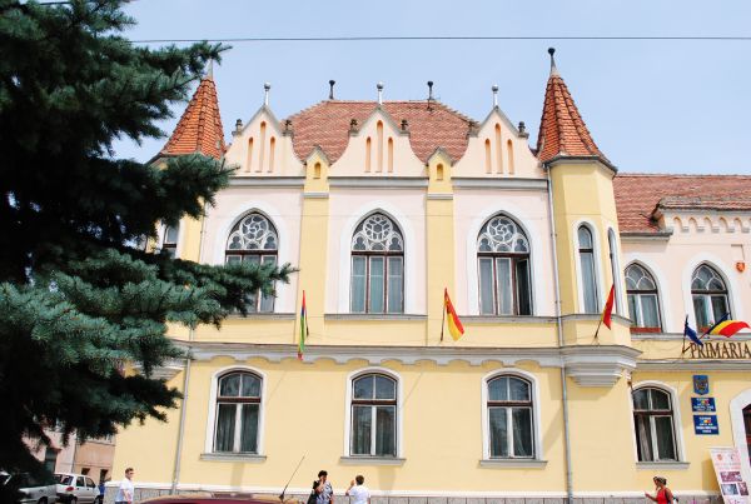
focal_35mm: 30
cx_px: 376
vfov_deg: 43.8
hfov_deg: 61.8
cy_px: 252
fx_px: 627
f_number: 10
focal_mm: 20
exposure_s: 1/250
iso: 110
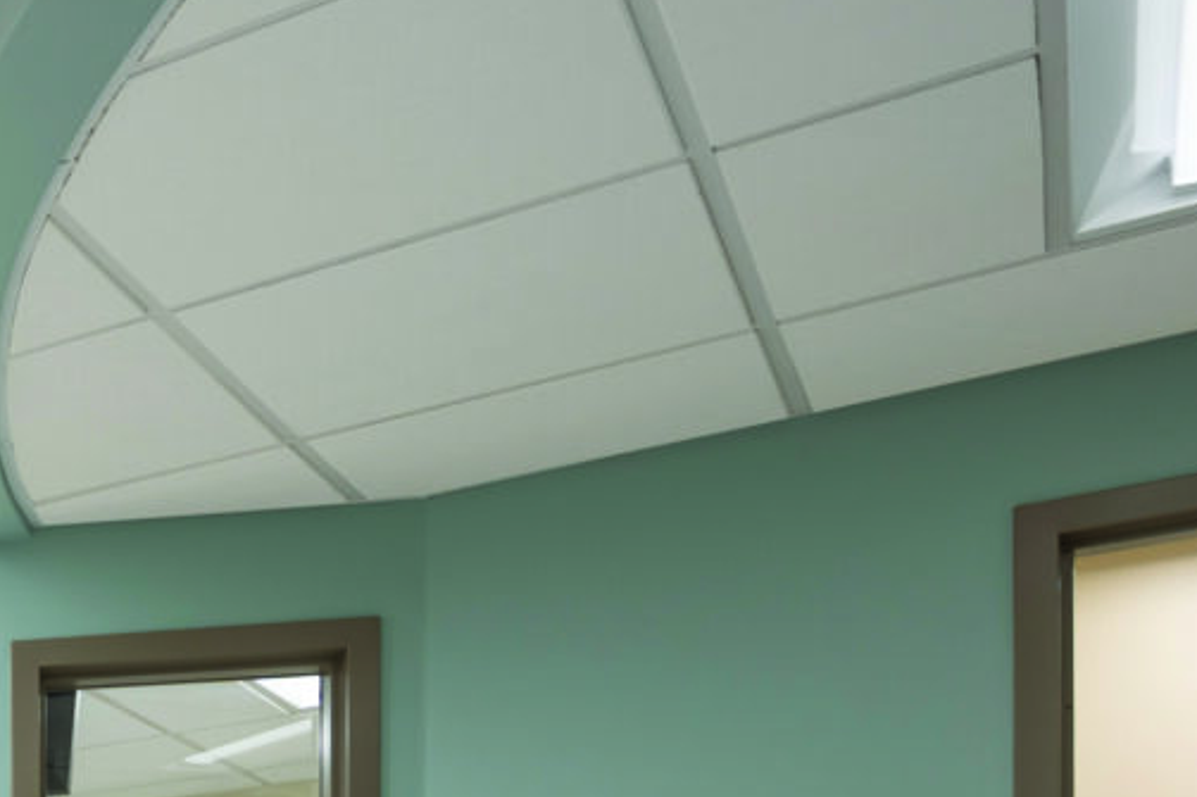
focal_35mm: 57
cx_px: -709
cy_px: 1245
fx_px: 1895
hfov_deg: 24.7
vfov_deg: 20.0
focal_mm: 14
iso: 160
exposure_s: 1/3
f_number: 5.6
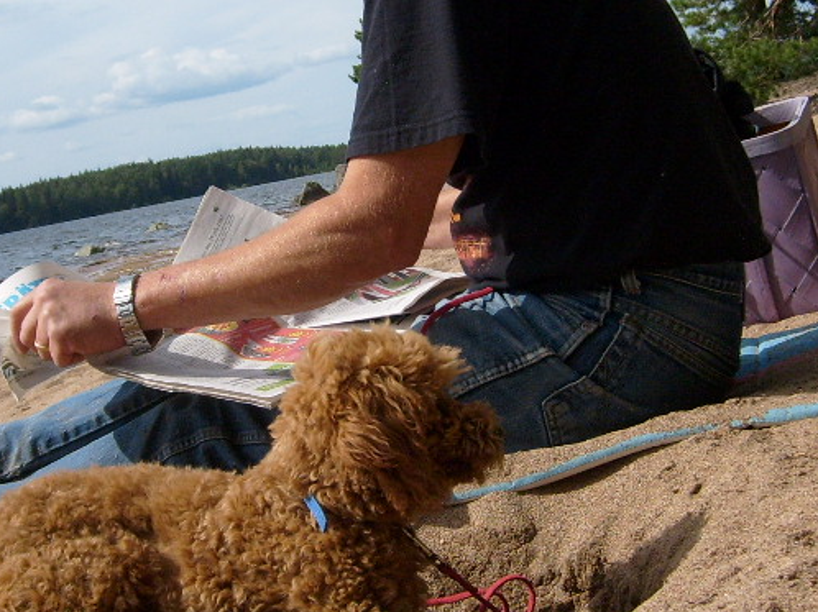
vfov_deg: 20.4
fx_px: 1701
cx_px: 348
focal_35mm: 72
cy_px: 328
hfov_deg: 27.0
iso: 80
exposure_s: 1/500
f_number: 7.1
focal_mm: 5.8
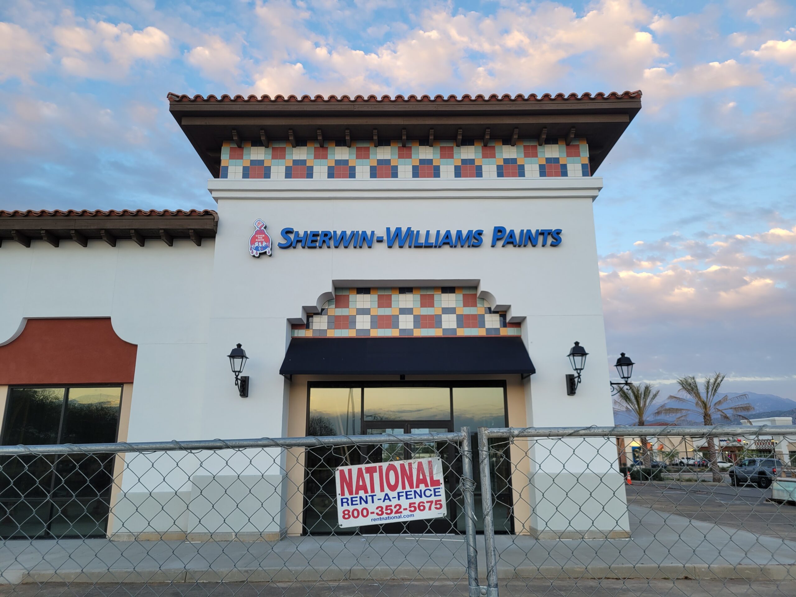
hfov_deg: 67.3
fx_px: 598
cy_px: 298
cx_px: 398
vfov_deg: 53.1
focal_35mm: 26
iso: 40
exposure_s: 1/120
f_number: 1.8
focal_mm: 5.4
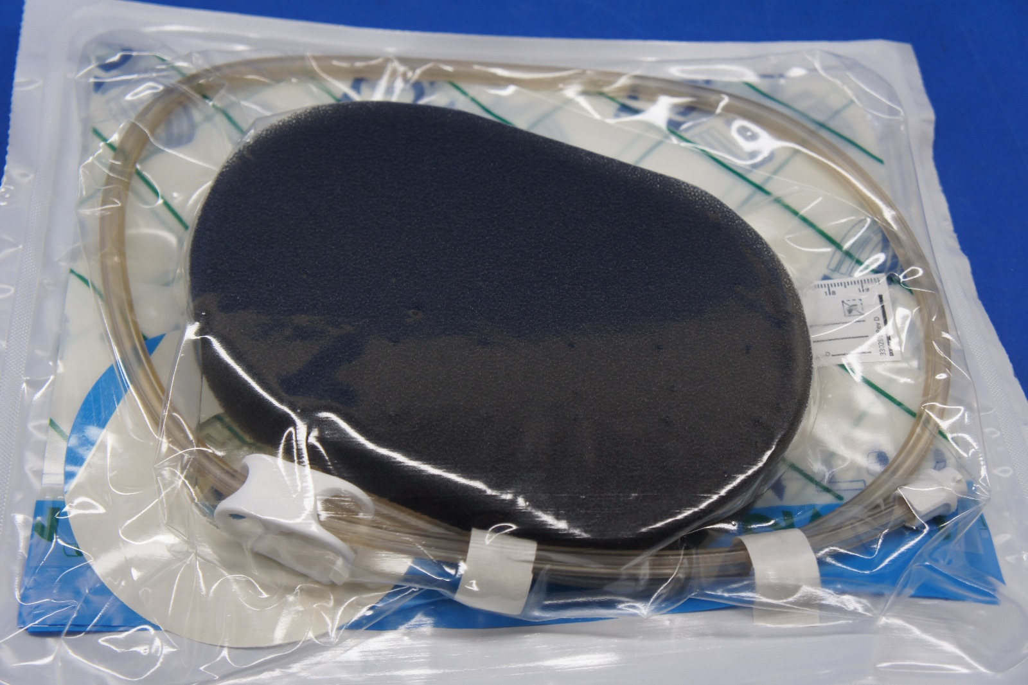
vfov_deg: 29.8
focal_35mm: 45
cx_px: 514
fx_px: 1284
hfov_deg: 43.6
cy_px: 342
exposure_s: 1/60
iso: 200
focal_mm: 30
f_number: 5
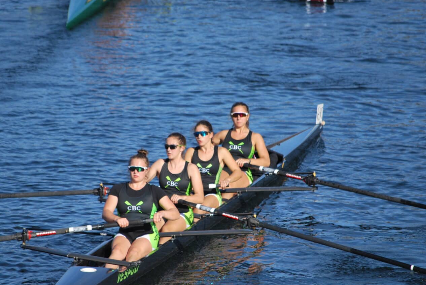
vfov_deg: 3.8
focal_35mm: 364
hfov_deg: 5.7
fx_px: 4312
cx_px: 199
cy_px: 166
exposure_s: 1/800
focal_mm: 200
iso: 200
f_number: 5.6
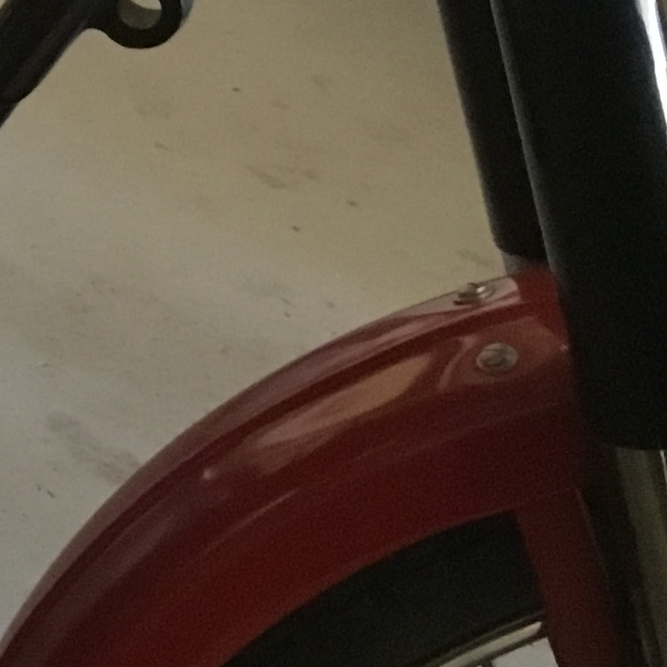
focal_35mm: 115
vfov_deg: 14.7
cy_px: -129
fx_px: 2507
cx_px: -547
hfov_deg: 13.5
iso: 500
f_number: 2.4
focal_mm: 3.3
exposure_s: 1/17
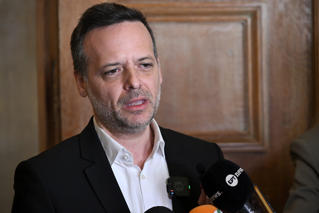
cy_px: 106
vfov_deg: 11.4
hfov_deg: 17.1
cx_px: 160
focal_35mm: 120
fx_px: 1063
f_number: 4.5
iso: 1800
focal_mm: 120
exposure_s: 1/250
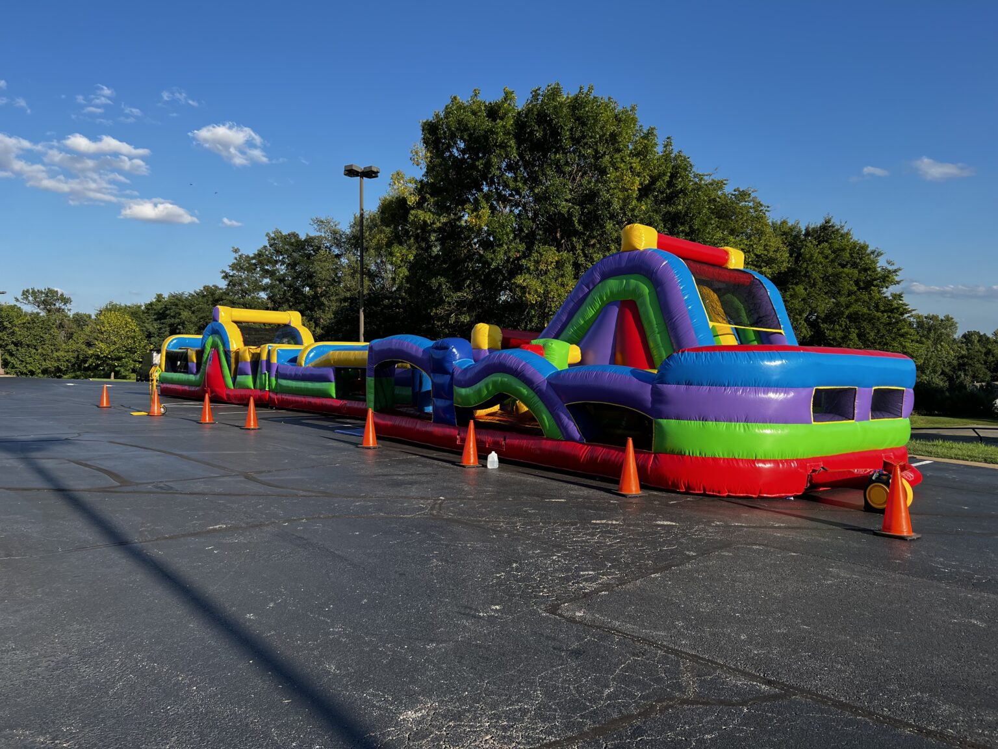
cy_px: 374
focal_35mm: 26
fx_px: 750
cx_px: 499
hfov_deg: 67.3
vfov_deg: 53.1
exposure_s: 1/2457
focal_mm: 5.7
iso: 50
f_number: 1.5
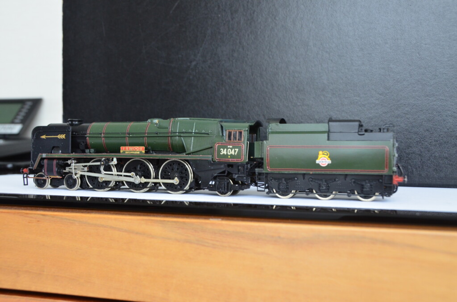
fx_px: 589
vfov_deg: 28.8
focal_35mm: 46
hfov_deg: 42.4
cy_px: 151
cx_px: 228
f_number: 7.1
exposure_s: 1/25
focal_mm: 31
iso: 800
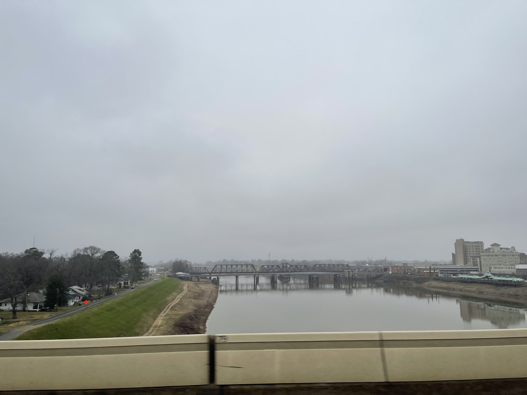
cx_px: 264
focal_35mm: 26
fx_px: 396
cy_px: 198
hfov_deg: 67.3
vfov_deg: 53.1
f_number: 1.6
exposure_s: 1/461
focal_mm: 5.1
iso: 32
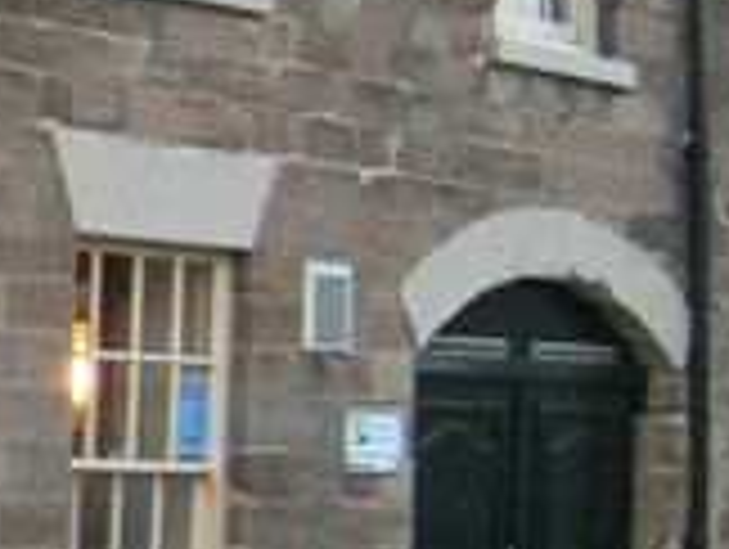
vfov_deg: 9.7
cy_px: 202
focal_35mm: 153
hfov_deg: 11.3
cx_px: -864
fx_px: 3227
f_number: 2.9
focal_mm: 5.5
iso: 200
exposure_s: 1/30
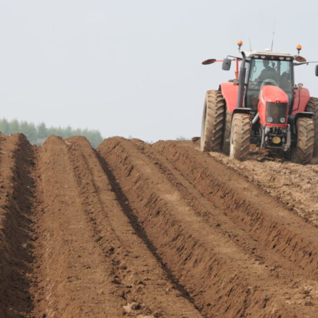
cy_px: 159
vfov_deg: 9.5
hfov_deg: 9.5
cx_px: 203
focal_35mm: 184
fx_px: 1909
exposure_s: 1/125
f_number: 10
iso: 200
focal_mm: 95
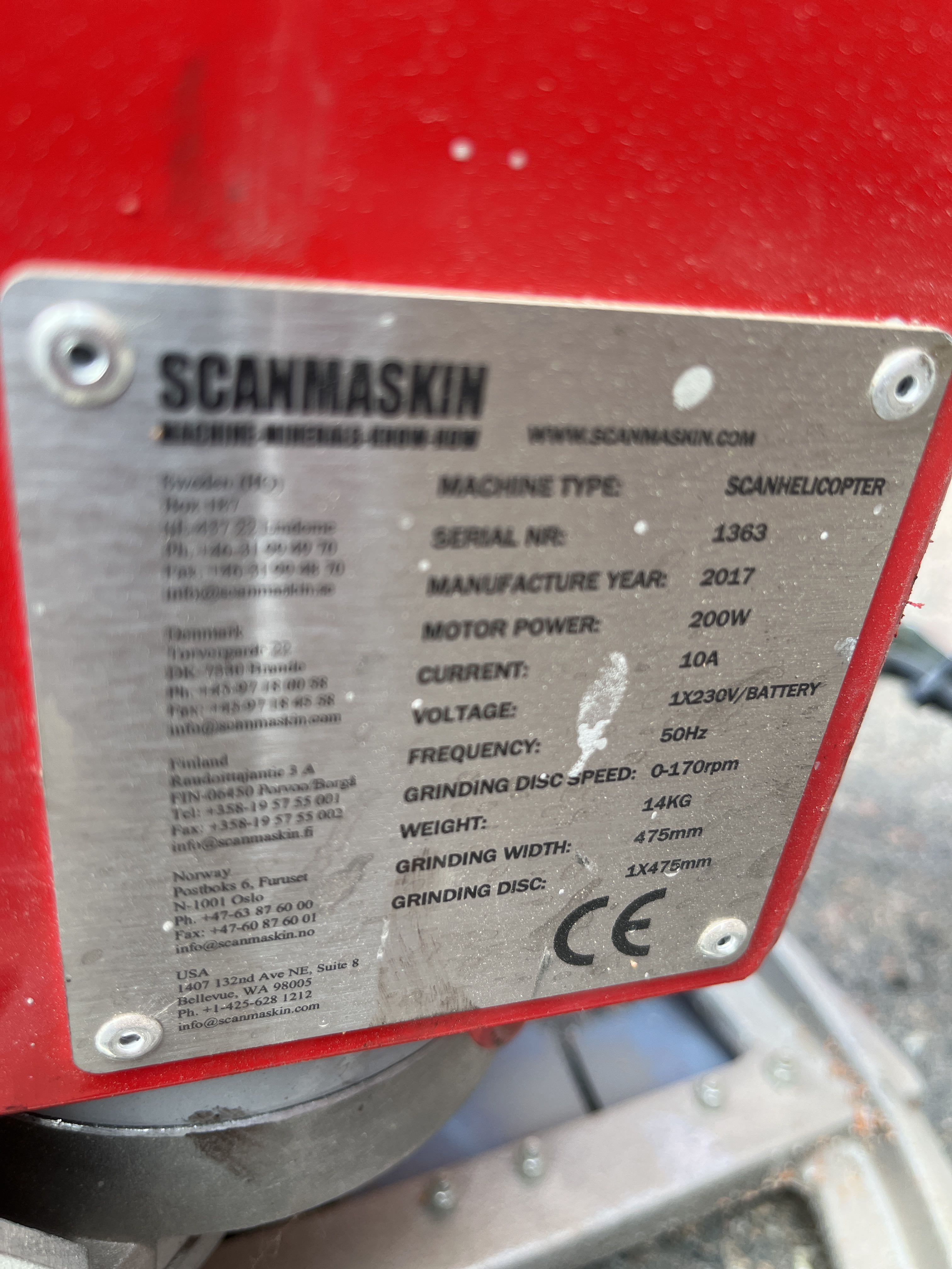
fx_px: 953
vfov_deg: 67.3
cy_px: 634
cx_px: 476
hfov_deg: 53.1
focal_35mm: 26
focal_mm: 5.1
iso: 50
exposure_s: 1/304
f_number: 1.6
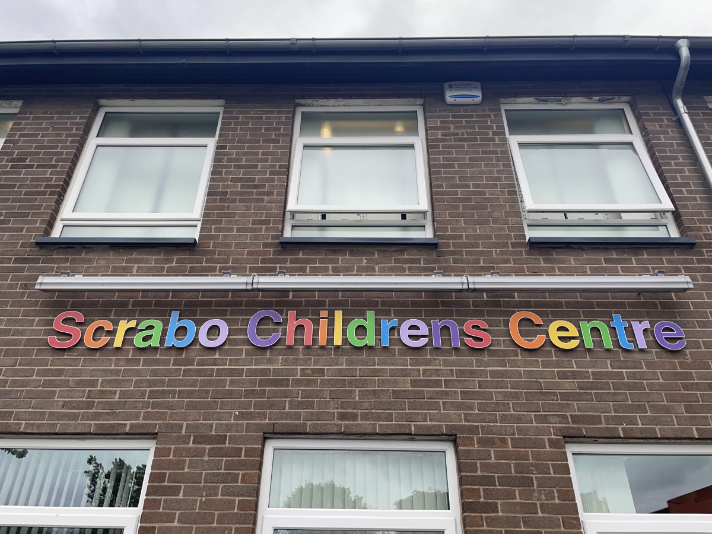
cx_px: 356
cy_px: 267
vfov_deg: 53.1
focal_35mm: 26
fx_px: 535
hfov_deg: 67.3
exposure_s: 1/471
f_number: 1.6
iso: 32
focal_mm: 4.2
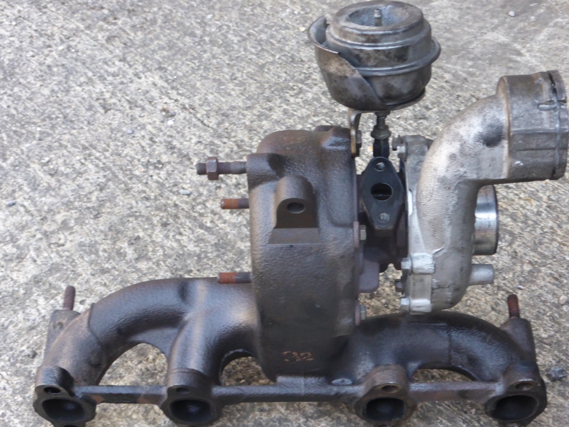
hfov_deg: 29.8
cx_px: 284
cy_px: 214
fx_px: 1068
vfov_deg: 22.6
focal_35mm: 65
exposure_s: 1/60
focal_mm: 11
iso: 400
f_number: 4.8
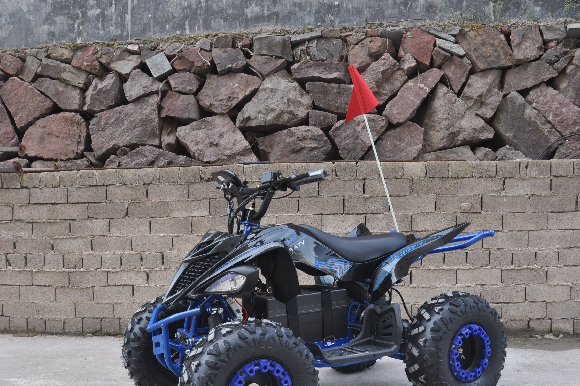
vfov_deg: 38.5
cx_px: 294
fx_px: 547
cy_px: 241
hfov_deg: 55.8
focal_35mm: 34
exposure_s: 1/100
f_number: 10
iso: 640
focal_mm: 18
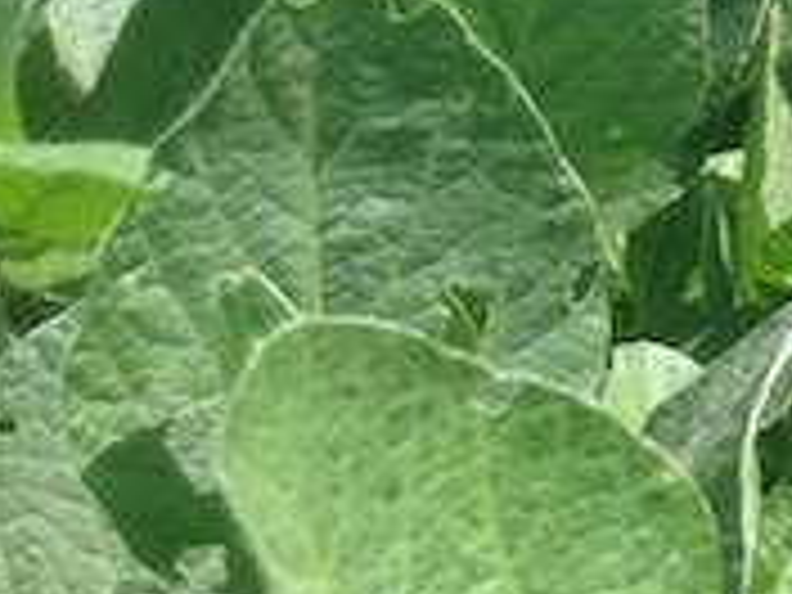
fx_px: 3432
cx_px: 1629
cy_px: 171
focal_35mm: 150
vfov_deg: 9.9
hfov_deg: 11.7
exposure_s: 1/547
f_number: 2.4
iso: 50
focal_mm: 4.12
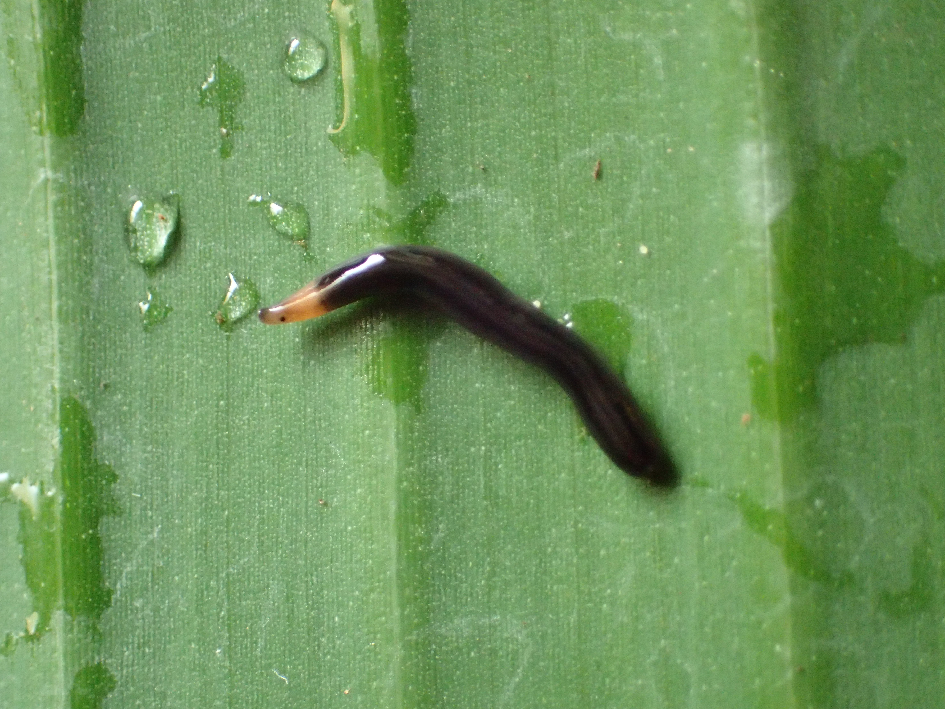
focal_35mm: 74
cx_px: 472
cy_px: 354
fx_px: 2020
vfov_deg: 19.9
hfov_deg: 26.3
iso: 1600
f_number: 4.2
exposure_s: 1/60
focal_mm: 13.47
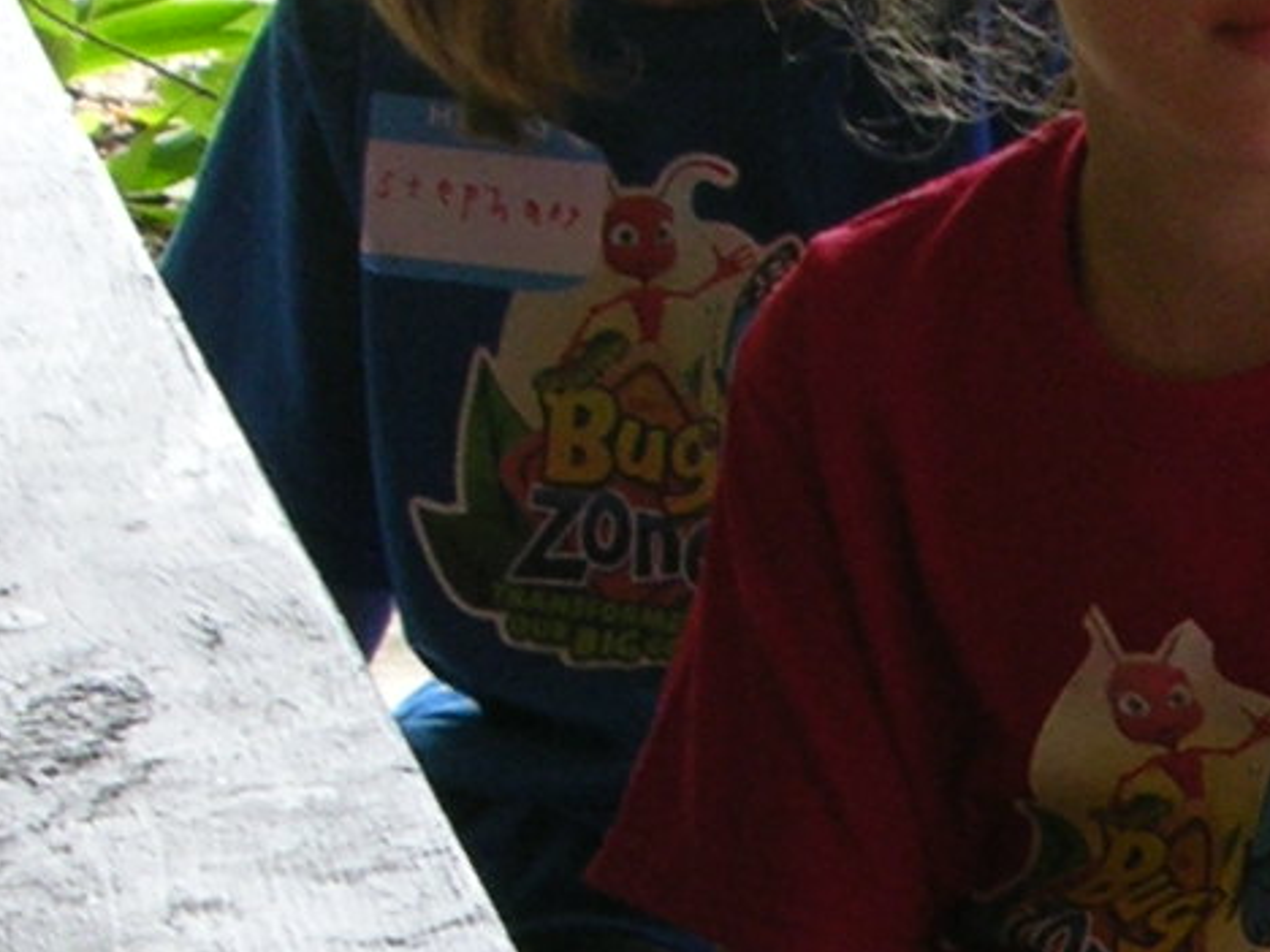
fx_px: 8952
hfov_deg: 8.0
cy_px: 1042
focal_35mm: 244
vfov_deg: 6.1
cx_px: 1455
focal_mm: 8.9
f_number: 3.5
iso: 50
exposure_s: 1/45.1
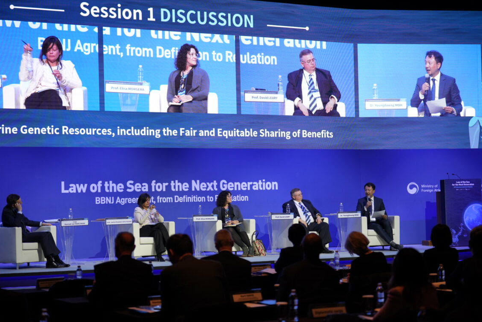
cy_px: 168
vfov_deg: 18.5
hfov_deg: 27.3
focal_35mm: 74
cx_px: 242
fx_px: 992
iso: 400
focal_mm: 70
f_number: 2.8
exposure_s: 1/200
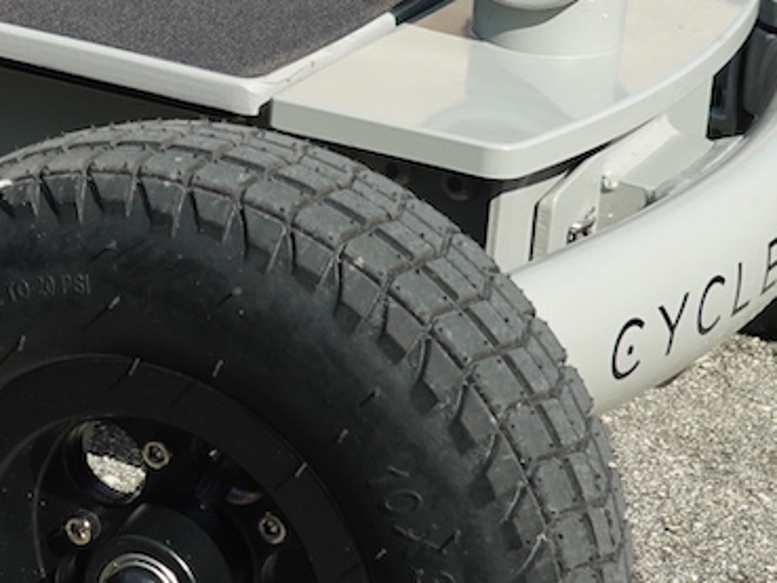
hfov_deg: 14.9
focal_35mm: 130
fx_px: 2919
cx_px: -36
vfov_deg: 11.4
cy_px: 193
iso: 100
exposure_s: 1/50
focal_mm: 14.4
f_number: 4.5
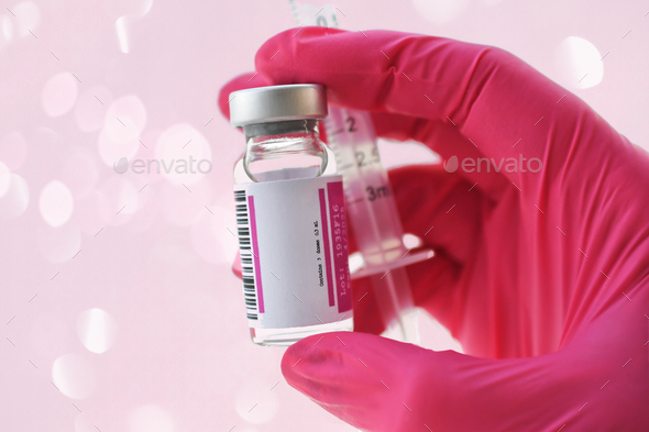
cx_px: 324
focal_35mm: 60
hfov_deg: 33.4
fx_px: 1081
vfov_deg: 22.6
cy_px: 216
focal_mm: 40
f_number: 3.5
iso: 200
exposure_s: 1/640
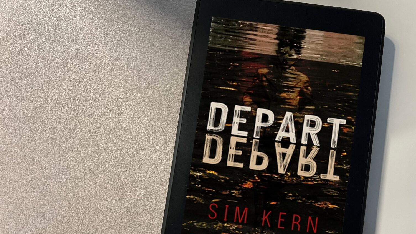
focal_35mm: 29
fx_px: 320
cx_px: 212
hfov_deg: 66.1
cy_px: 142
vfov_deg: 40.0
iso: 400
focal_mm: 5.1
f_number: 1.6
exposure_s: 1/60
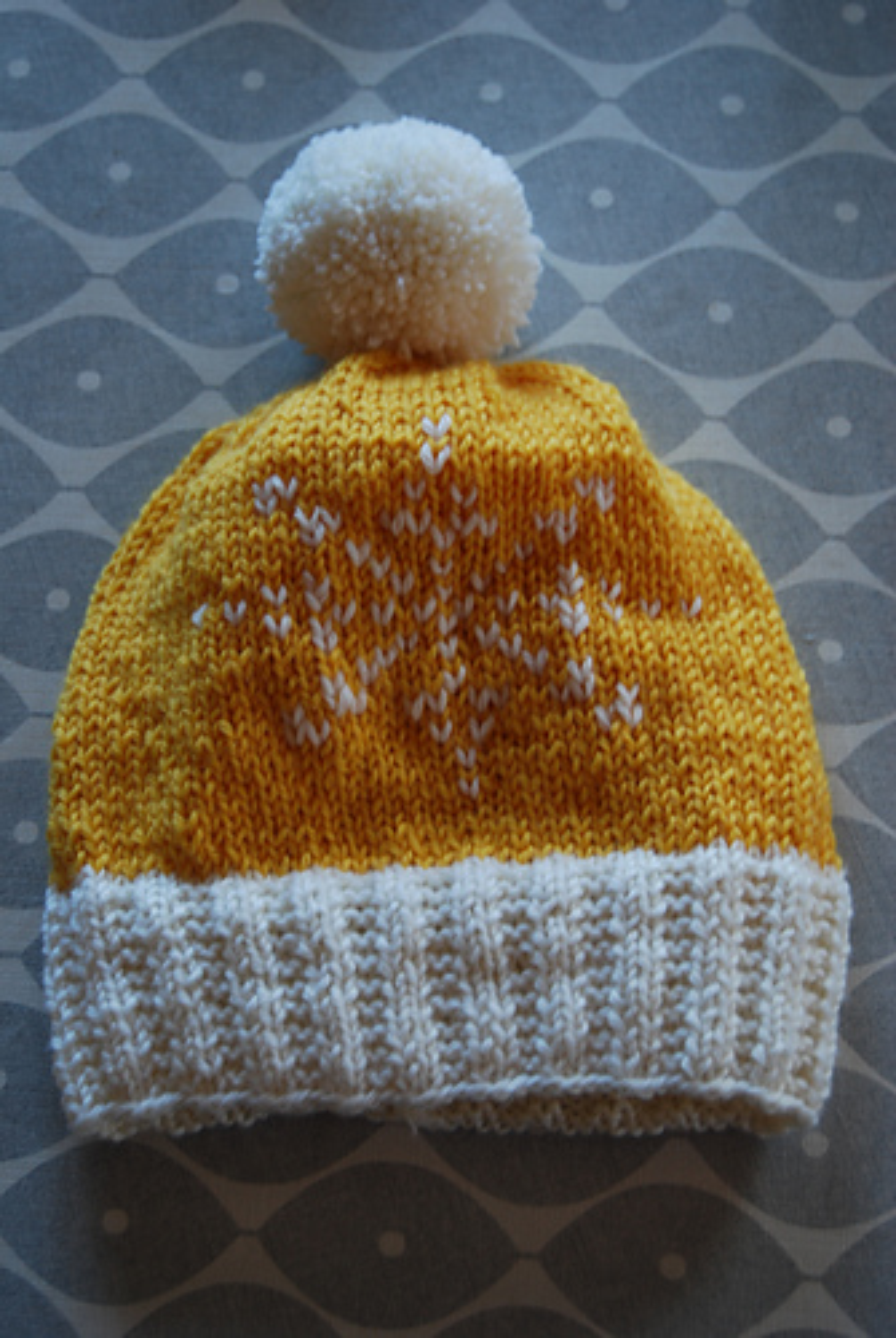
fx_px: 2344
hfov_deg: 21.6
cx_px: 448
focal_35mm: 63
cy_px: 669
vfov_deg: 31.8
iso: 200
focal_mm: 42
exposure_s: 1/30
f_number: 5.3
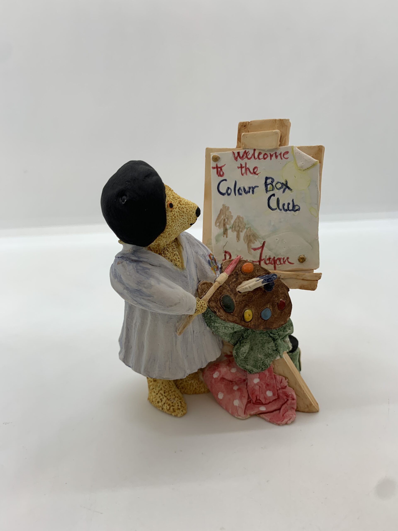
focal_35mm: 26
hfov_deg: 53.1
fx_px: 399
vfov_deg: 67.3
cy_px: 266
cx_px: 199
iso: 25
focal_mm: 4.25
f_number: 1.8
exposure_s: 1/100
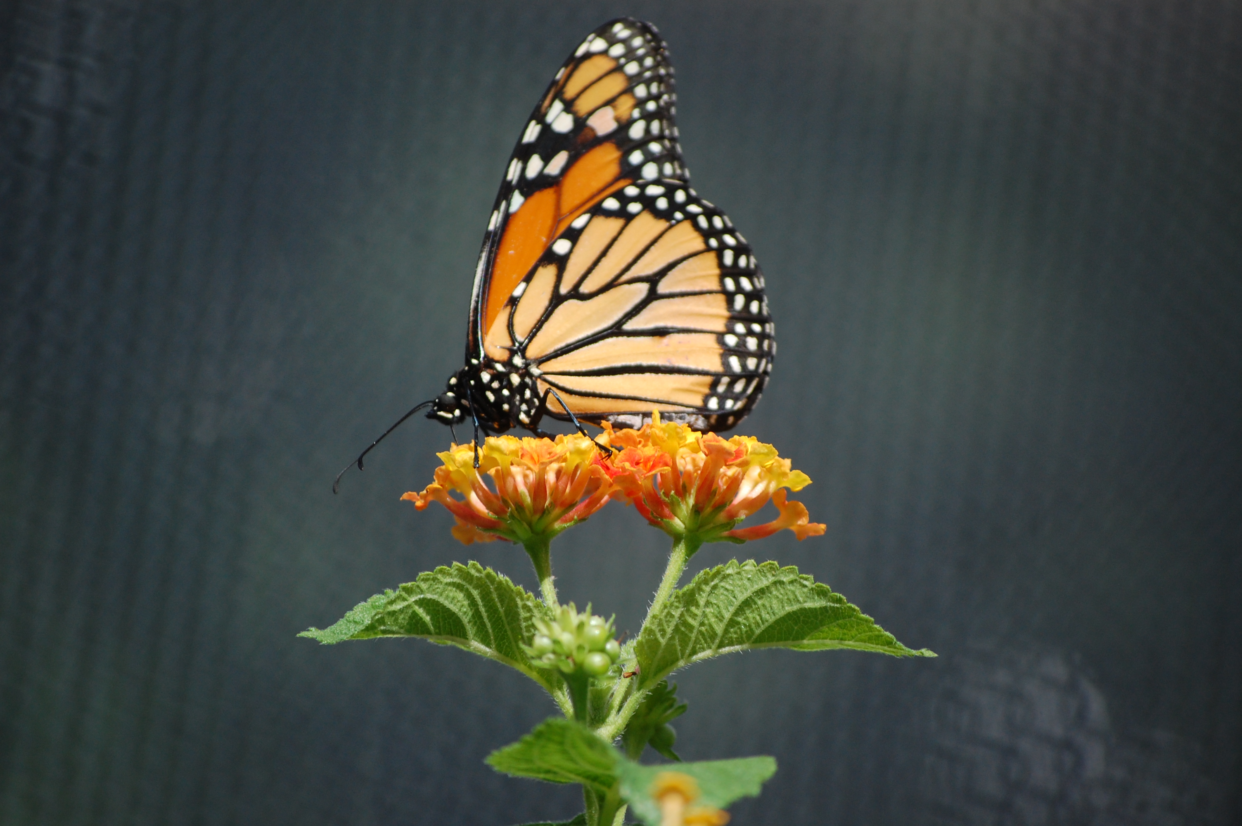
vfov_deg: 5.5
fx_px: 8531
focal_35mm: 248
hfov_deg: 8.3
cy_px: 413
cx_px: 621
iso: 400
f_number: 5.3
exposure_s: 1/640
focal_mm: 165
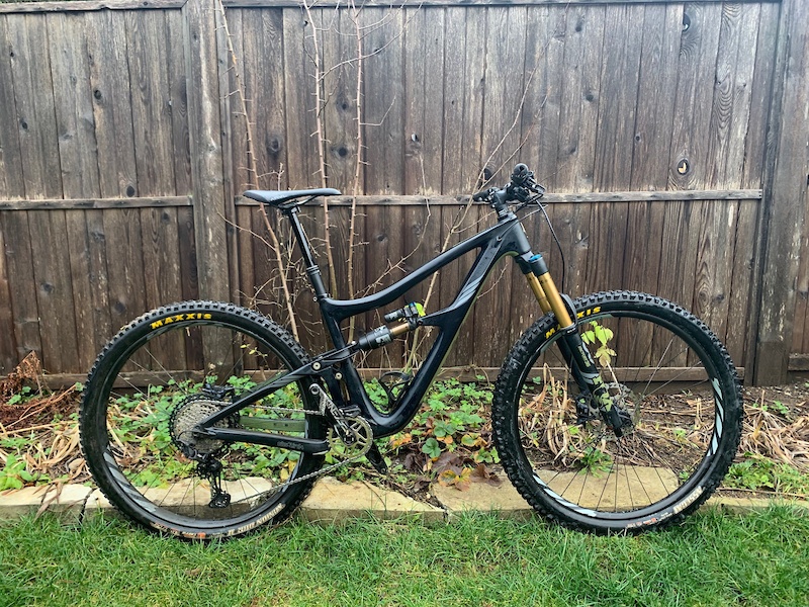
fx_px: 608
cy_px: 304
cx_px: 404
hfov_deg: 67.3
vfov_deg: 53.1
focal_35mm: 26
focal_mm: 4.25
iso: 100
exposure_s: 1/60
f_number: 1.8
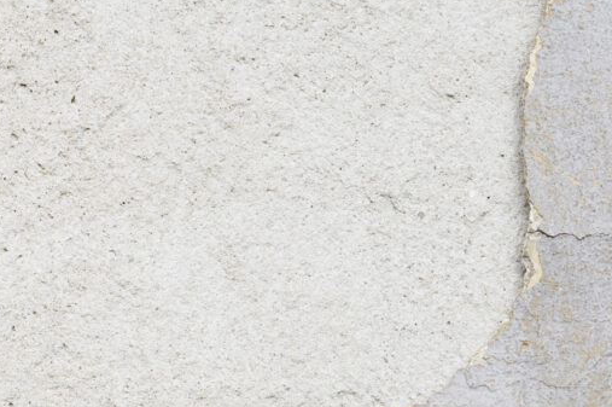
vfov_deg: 6.8
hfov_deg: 9.7
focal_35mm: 202
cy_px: 371
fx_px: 3431
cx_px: -489
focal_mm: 50
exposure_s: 1/320
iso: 500
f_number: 11
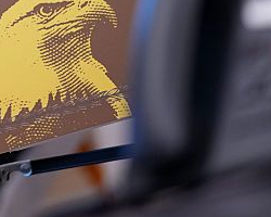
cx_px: -246
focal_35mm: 520
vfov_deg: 3.0
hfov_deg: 3.7
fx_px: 4171
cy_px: -137
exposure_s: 1/320
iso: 1600
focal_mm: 135
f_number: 1.8
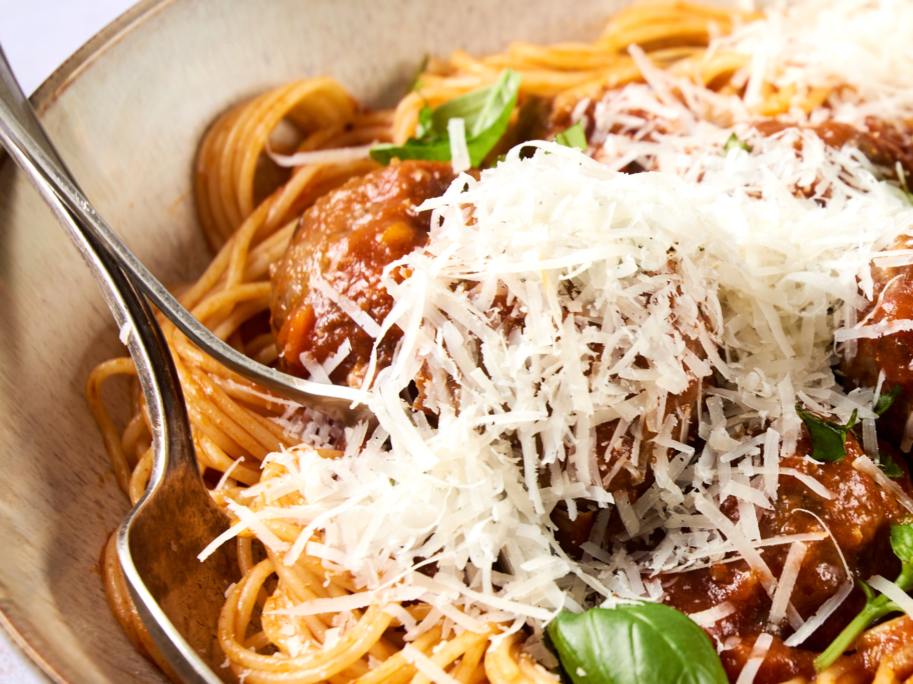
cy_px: 406
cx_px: 772
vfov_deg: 8.0
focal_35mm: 186
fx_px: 4906
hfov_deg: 10.6
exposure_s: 1/100
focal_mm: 70
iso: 100
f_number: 8
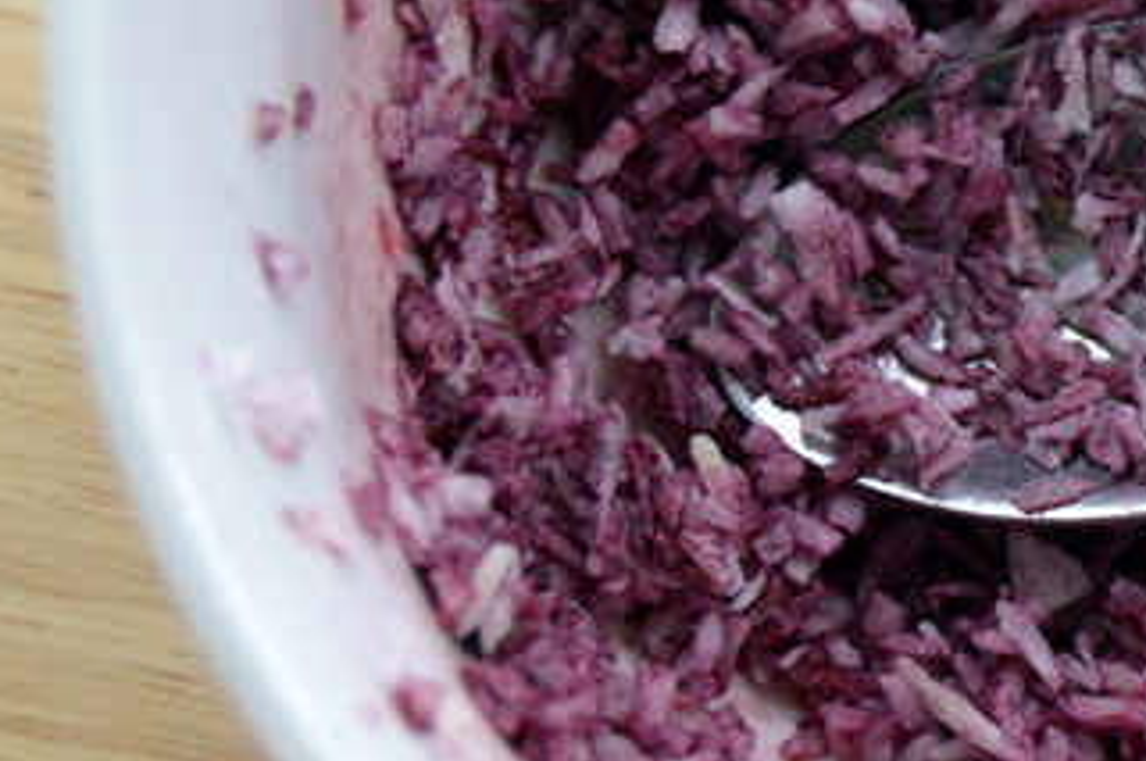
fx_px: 5526
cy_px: 107
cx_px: 1424
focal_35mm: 174
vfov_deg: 7.9
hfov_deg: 11.6
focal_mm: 31
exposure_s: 1/125
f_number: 5.6
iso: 125
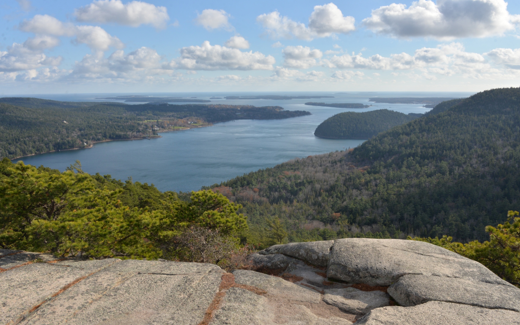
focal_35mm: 29
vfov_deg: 43.1
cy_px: 176
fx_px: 411
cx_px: 264
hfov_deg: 64.6
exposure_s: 1/500
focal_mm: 28
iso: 320
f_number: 11
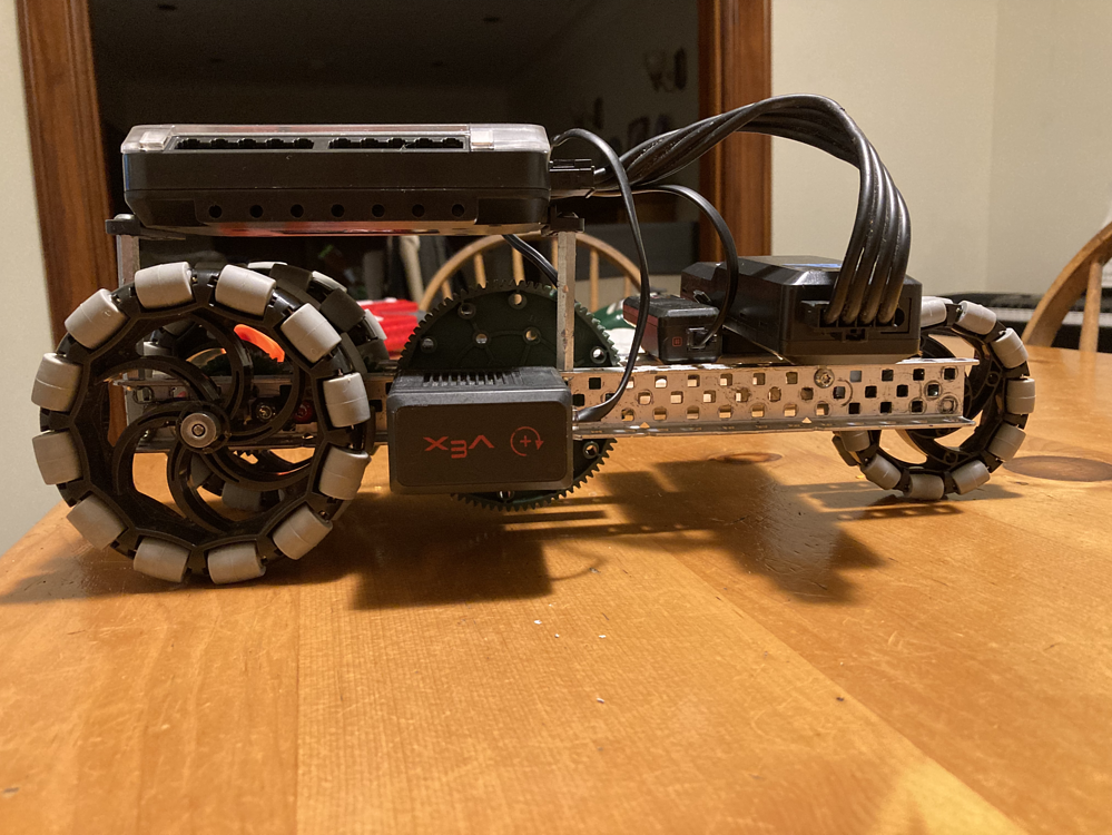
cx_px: 556
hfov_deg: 63.4
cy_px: 418
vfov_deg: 49.8
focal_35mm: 28
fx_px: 900
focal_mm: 3.99
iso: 320
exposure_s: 1/41
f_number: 1.8
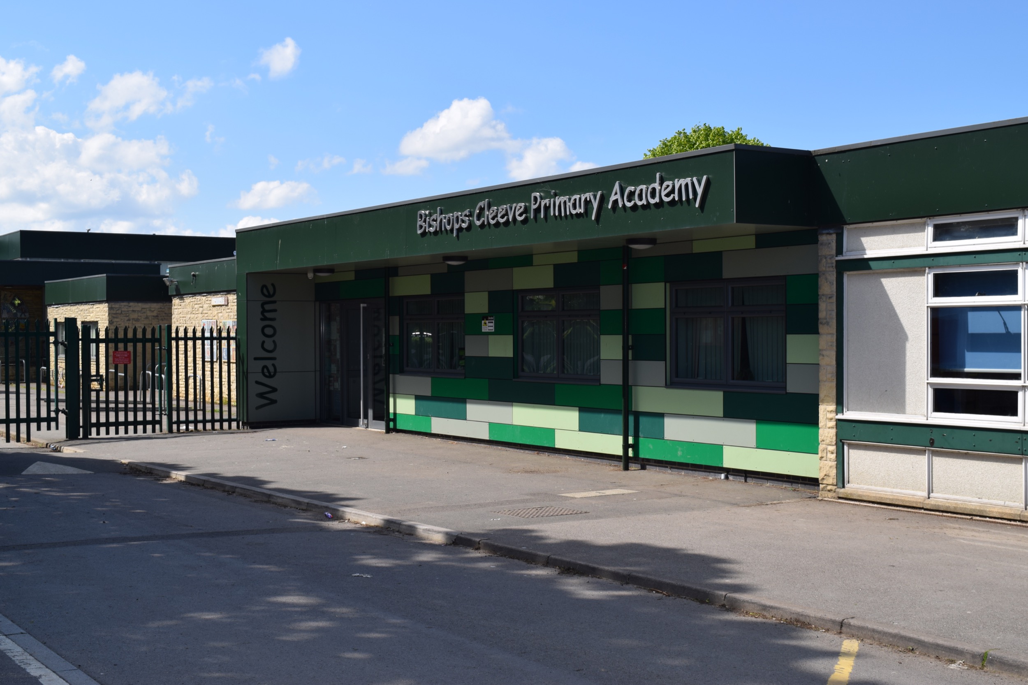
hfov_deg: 41.1
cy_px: 342
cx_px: 514
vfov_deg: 28.1
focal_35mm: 48
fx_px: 1370
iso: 100
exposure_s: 1/200
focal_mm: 32
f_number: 10
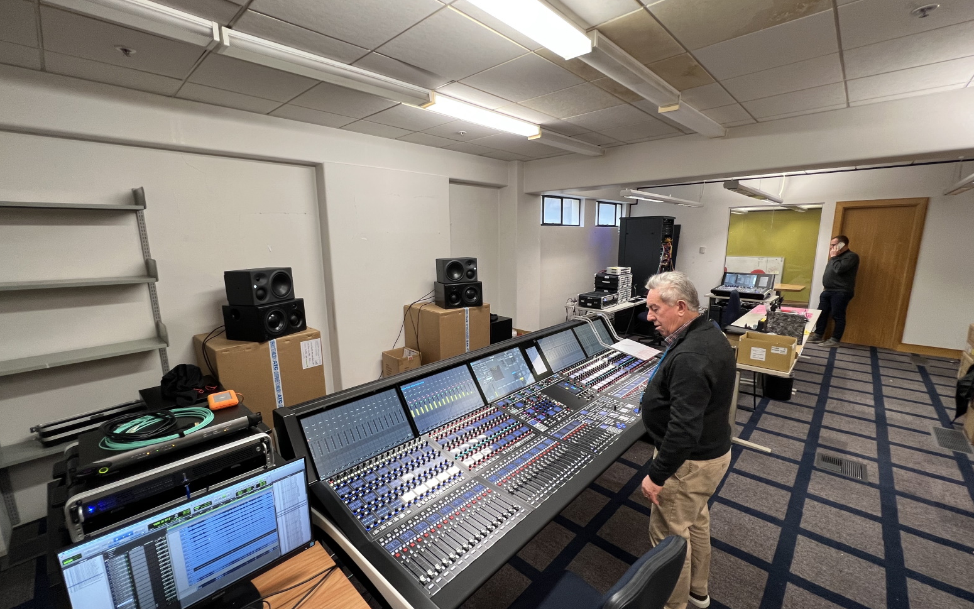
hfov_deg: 105.3
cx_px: 488
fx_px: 372
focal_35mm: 14
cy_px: 308
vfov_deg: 78.6
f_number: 1.8
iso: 125
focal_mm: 1.57
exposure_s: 1/50
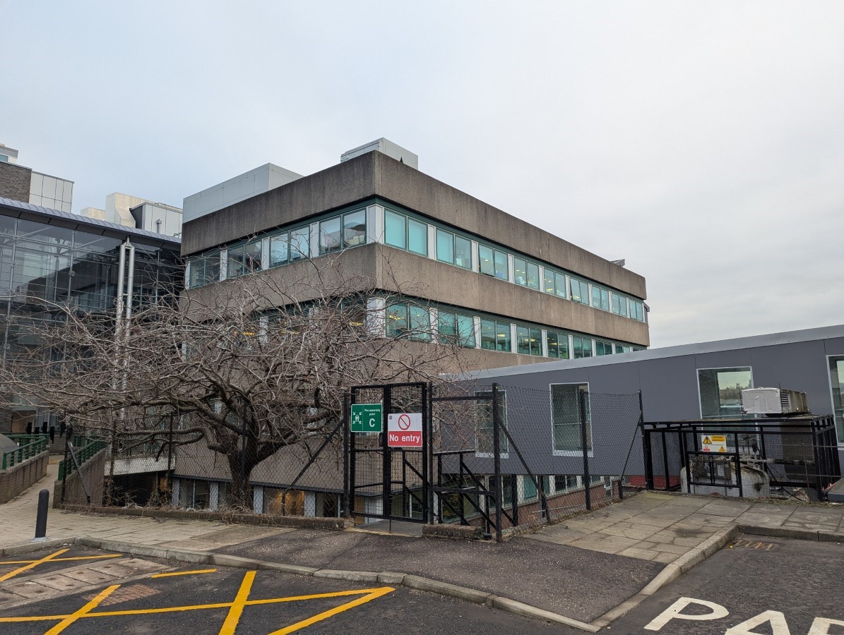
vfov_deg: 56.9
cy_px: 318
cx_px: 422
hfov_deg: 71.5
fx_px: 586
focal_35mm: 24
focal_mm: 6.81
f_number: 1.85
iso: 48
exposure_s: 1/261
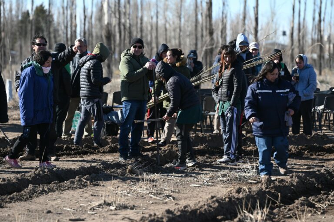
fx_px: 1576
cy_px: 111
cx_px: 167
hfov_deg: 12.1
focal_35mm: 170
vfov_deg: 8.1
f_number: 4
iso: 125
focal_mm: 170
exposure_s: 1/640
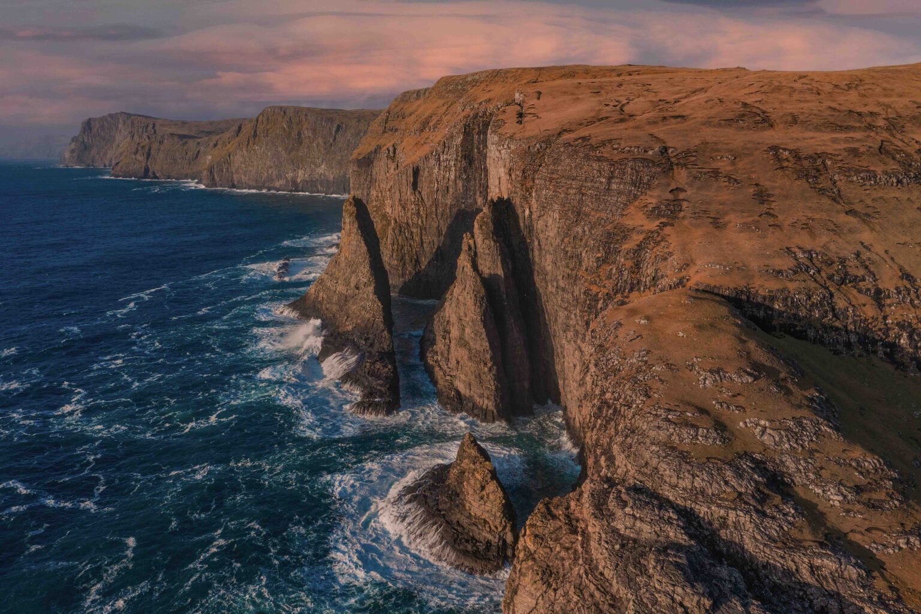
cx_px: 460
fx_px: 716
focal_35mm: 28
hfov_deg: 65.5
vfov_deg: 46.4
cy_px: 307
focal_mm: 10.26
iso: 100
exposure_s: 1/500
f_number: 4
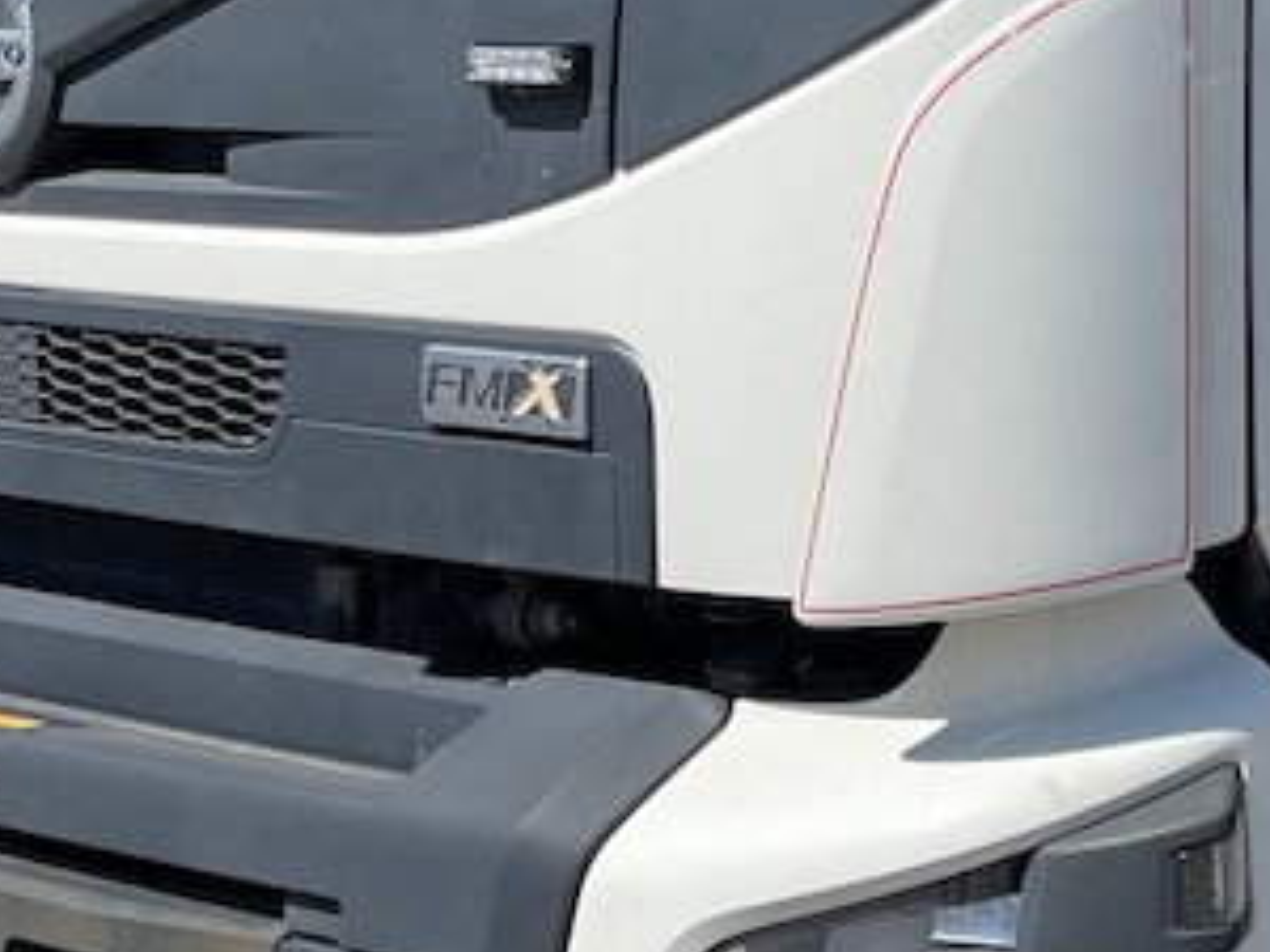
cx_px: 1795
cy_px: 51
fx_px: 4072
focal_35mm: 111
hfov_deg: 16.4
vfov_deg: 13.2
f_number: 1.6
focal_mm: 5.1
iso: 32
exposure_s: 1/2660
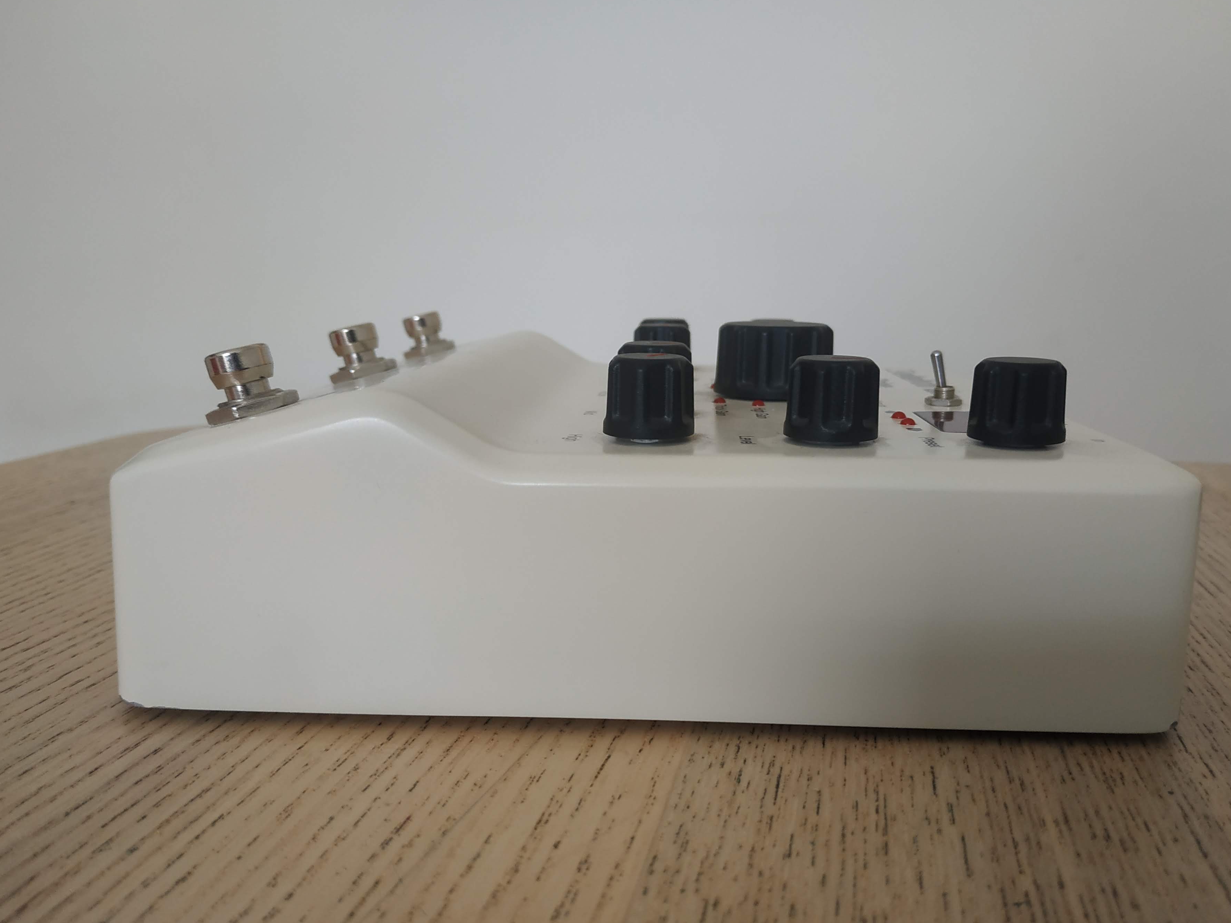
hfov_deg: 65.3
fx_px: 960
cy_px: 487
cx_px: 647
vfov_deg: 51.3
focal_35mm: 27
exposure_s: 1/33
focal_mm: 3.94
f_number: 1.9
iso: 160
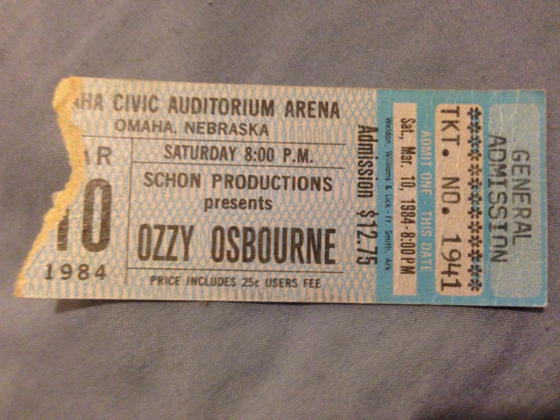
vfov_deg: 42.9
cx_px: 280
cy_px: 210
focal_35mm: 33
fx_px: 534
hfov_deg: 55.4
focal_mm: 4.12
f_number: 2.4
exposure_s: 1/20
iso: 320
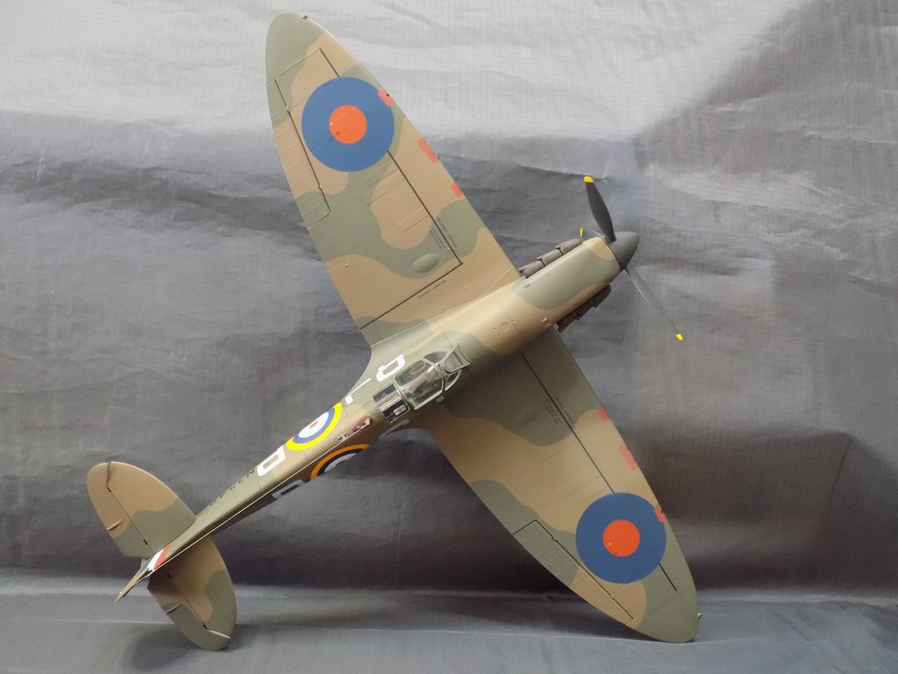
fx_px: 1064
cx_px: 449
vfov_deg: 35.1
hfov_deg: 45.8
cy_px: 337
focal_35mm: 41
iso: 400
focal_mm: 7.3
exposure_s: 1/13
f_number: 3.6
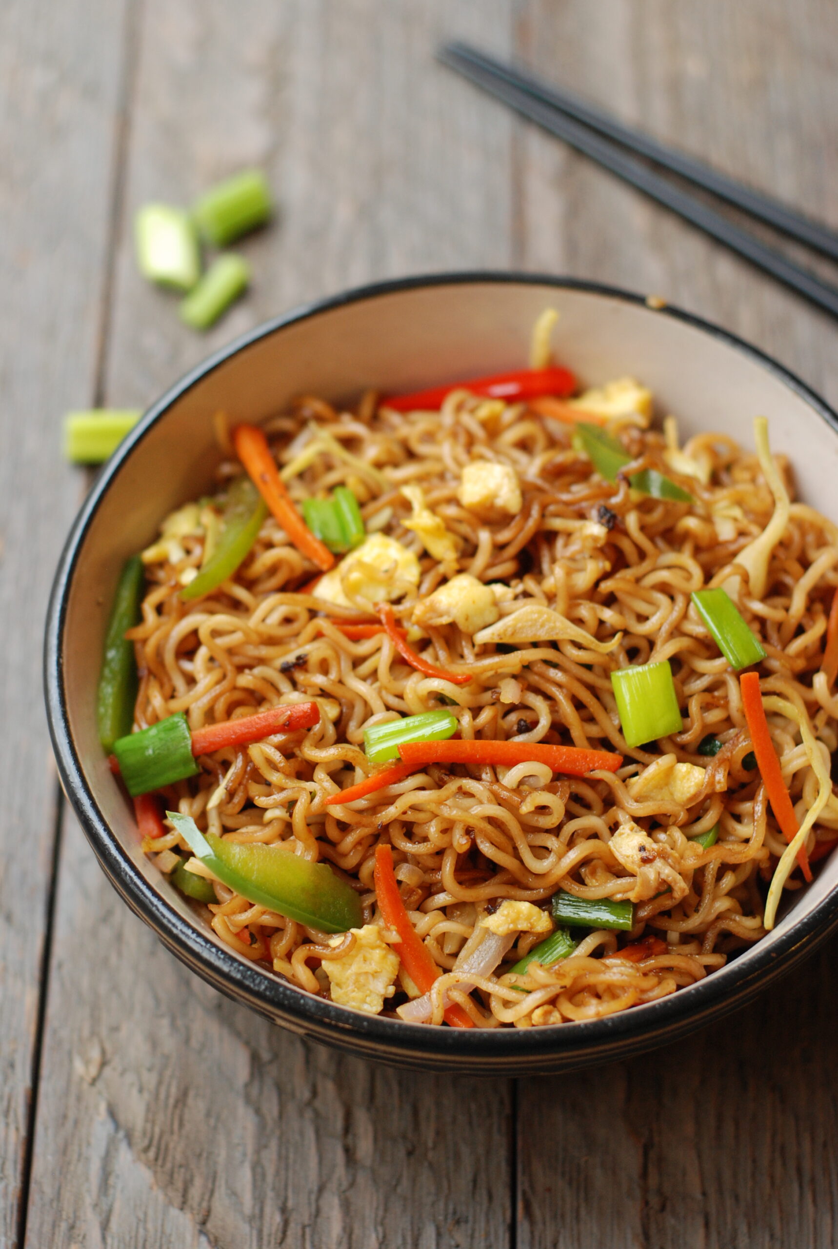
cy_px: 624
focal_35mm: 75
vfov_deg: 26.9
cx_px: 419
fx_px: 2607
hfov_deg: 18.3
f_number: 3.2
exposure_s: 1/80
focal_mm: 50
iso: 400
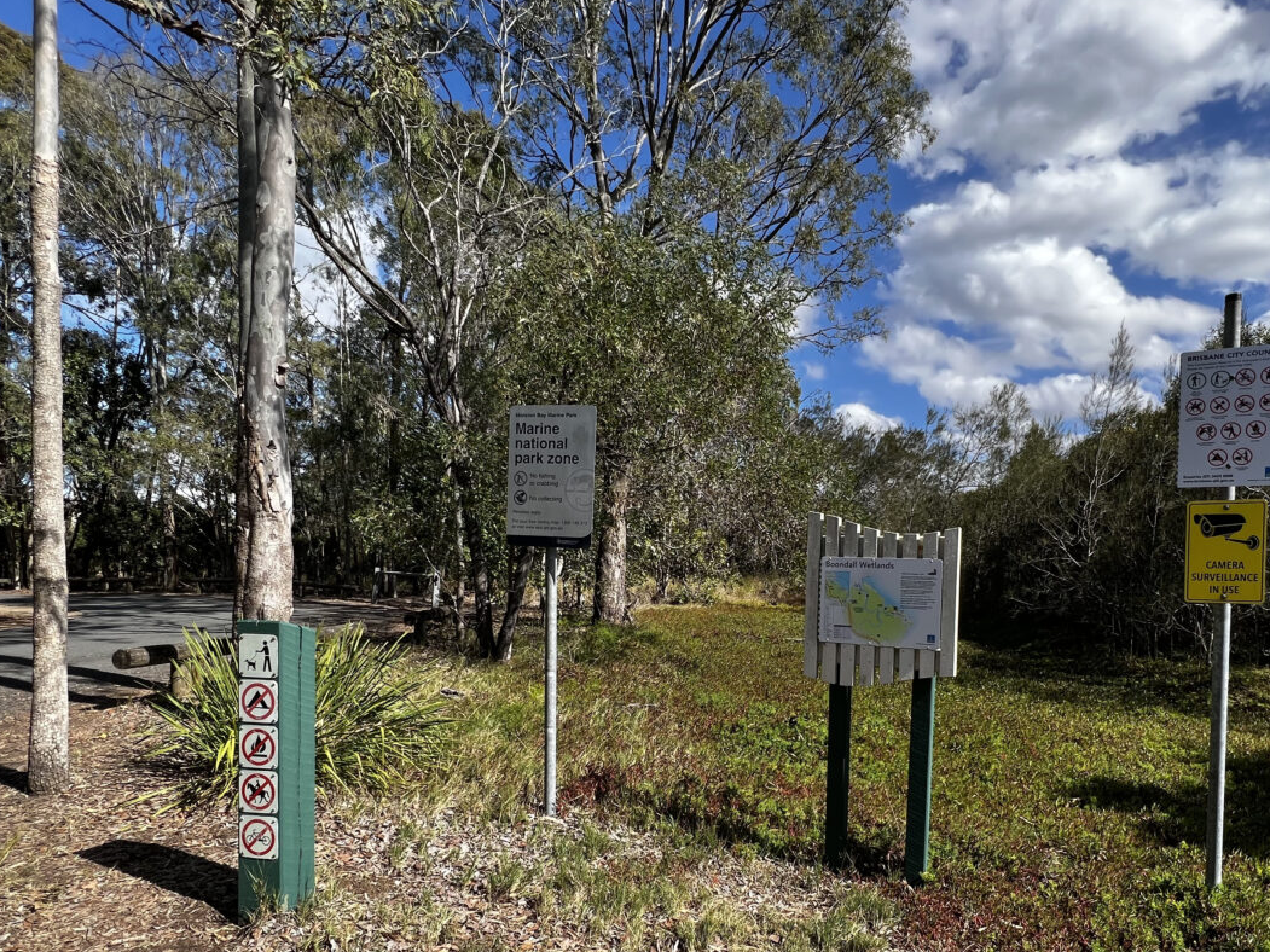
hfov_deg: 83.8
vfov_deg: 67.6
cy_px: 594
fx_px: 697
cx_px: 749
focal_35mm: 19
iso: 32
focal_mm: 1.57
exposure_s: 1/821
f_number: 1.8
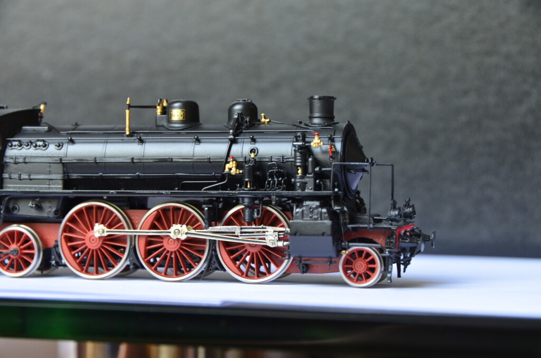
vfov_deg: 13.0
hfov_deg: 19.5
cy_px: 179
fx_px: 1574
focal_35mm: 105
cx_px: 270
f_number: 7.1
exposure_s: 1/30
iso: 800
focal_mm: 70
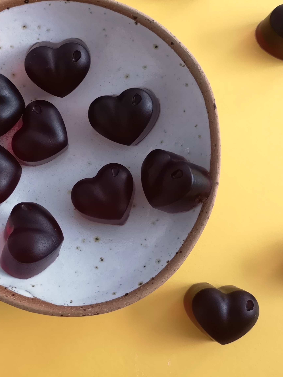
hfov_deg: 32.8
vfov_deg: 43.7
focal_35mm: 43
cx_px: 65
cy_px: 162
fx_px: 469
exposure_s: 1/20
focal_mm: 5.58
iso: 640
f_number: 1.8
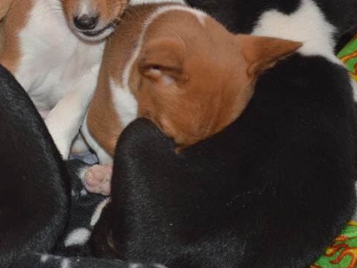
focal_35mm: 151
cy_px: 34
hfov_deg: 12.9
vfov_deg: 9.8
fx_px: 1558
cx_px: 13
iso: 400
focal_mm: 50
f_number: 5.6
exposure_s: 1/60
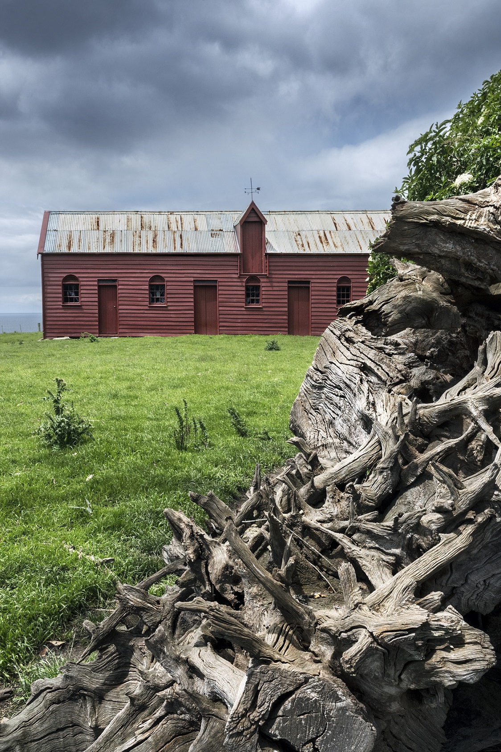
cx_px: 250
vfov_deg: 61.9
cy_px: 376
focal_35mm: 30
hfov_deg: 43.6
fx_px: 626
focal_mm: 20
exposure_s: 1/160
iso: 200
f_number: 20
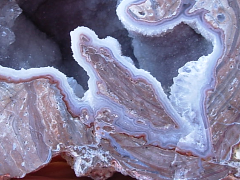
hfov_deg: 28.2
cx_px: 128
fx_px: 478
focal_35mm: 69
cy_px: 64
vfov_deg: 21.2
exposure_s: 1/19.6
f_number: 2.9
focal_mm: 6.3
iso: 50
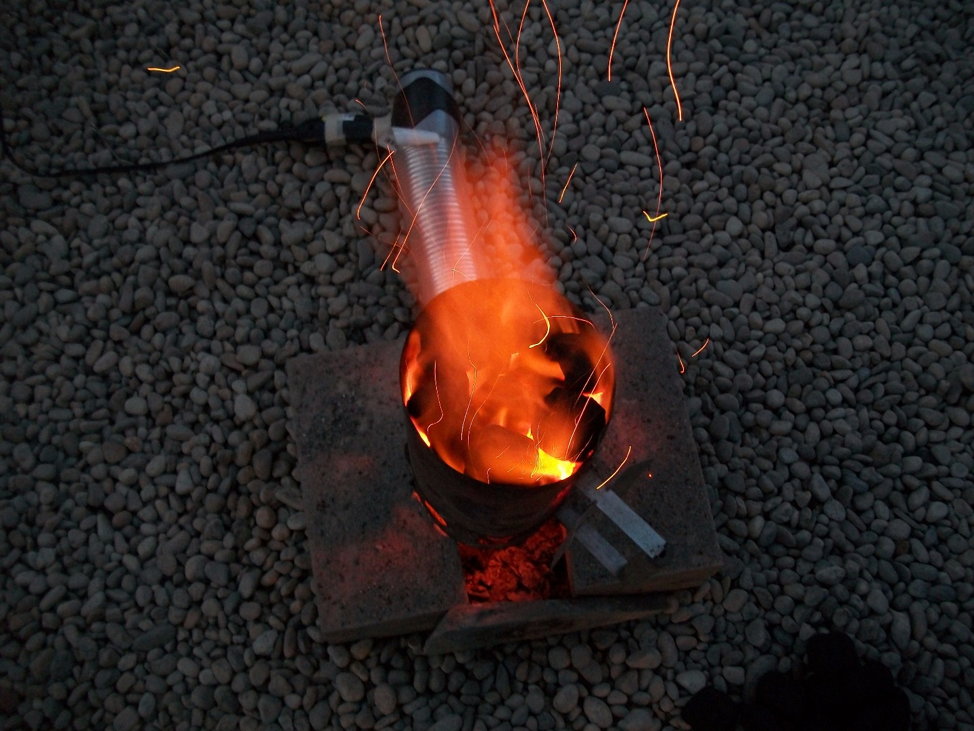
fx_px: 900
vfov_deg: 44.2
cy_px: 366
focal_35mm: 32
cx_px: 487
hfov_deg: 56.8
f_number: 2.9
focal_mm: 5.7
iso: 220
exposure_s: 1/8
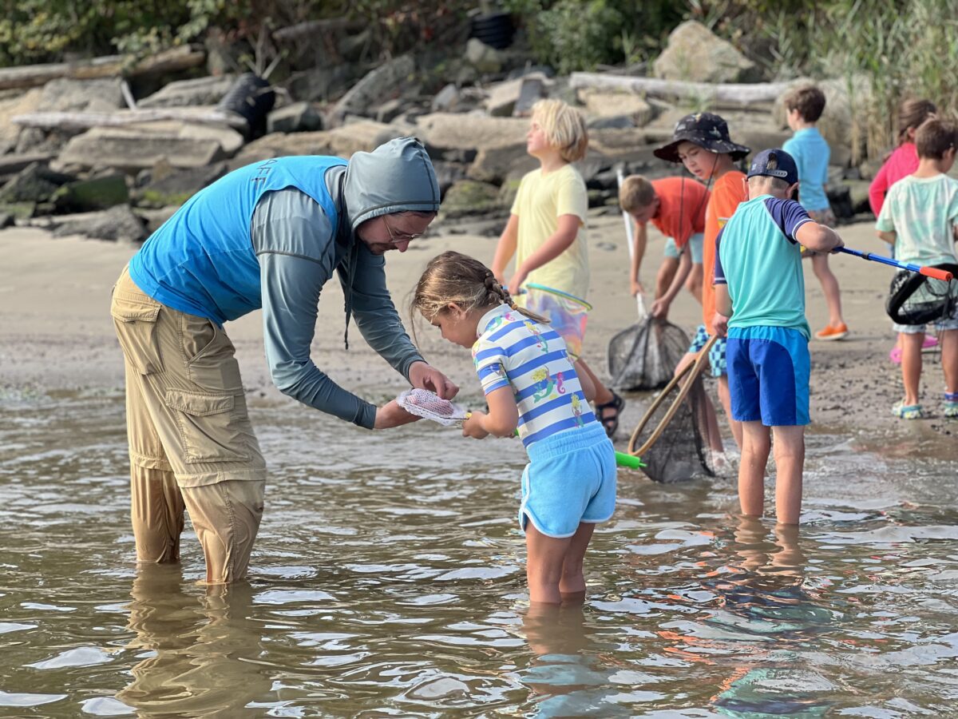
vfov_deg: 19.1
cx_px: 479
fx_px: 2131
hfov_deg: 25.3
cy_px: 360
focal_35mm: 77
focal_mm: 9
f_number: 2.8
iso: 32
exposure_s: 1/335
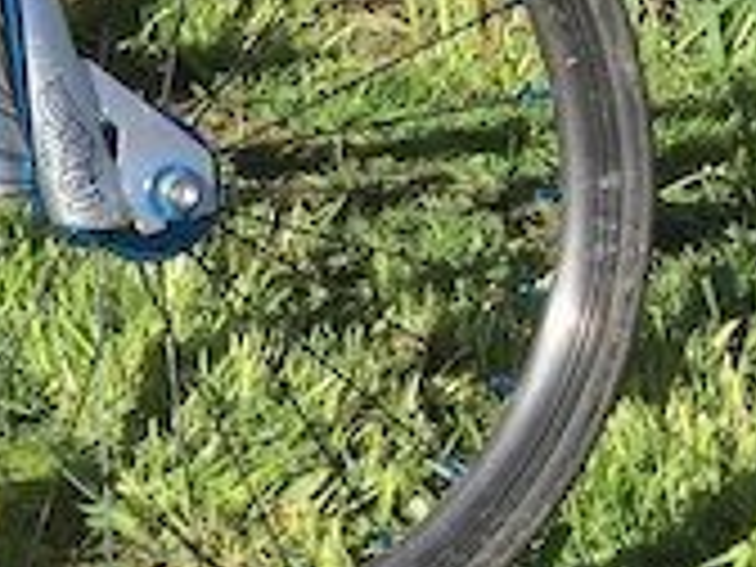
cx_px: -544
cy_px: -117
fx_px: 3014
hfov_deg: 13.1
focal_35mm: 138
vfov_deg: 10.6
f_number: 2.2
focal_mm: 4.15
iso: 32
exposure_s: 1/964
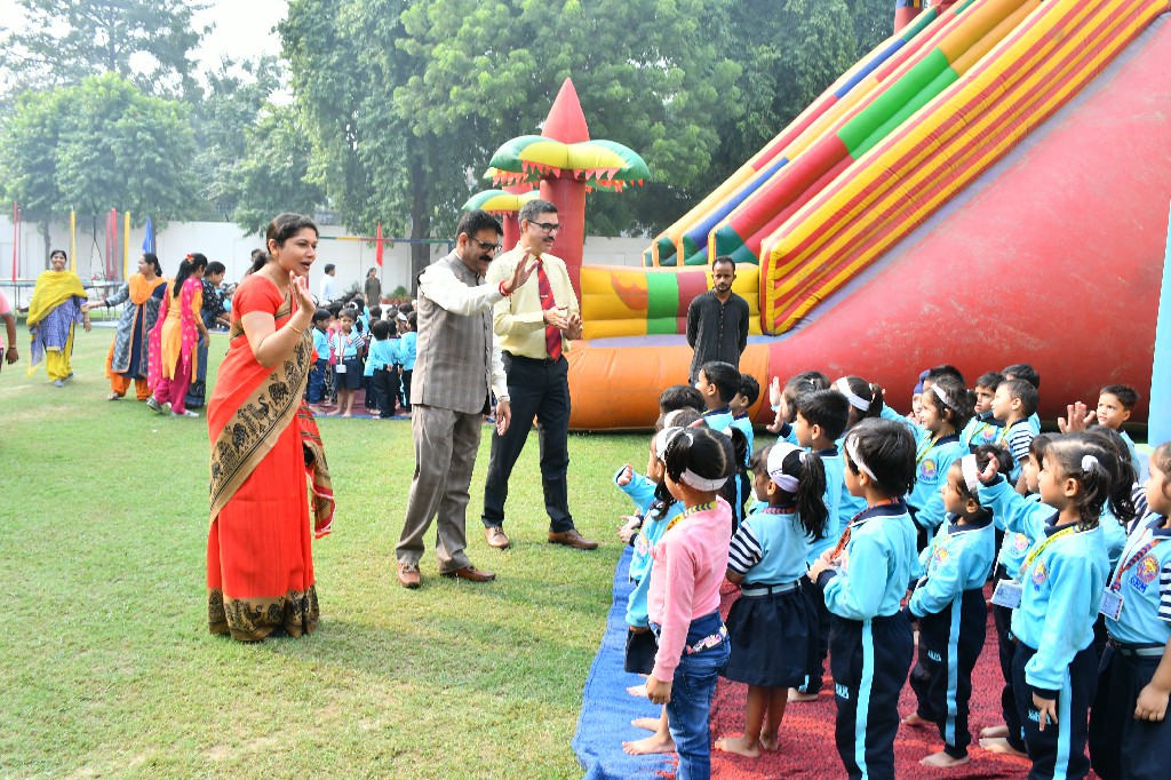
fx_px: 878
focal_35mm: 27
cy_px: 390
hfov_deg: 67.4
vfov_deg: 47.9
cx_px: 586
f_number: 8
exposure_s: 1/125
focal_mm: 18
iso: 200
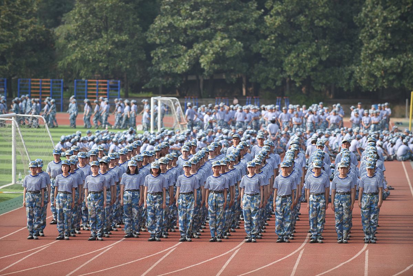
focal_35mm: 200
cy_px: 138
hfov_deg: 10.3
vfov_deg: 6.9
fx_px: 2295
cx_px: 206
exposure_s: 1/1250
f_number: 4
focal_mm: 200
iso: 250
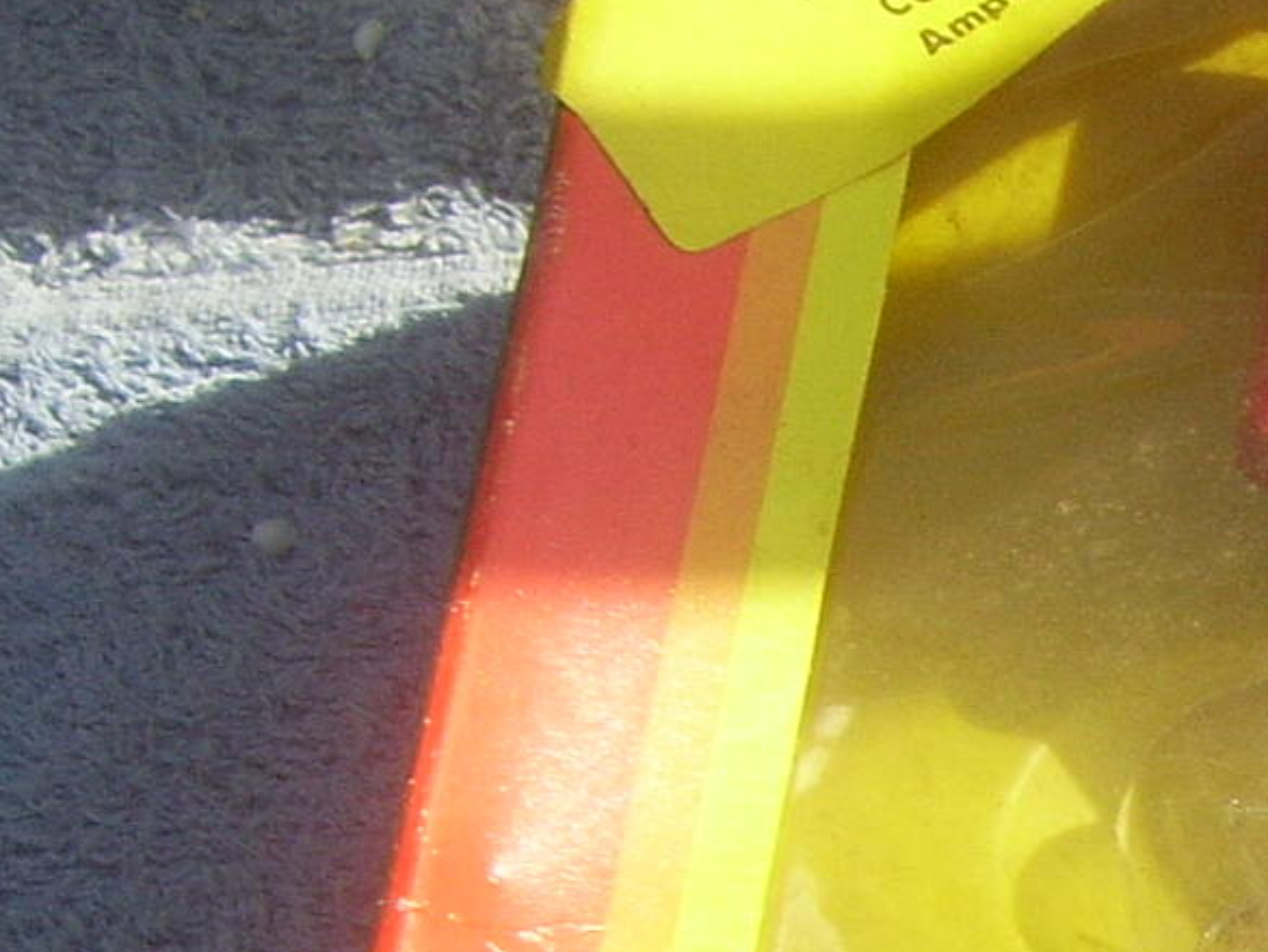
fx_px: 6156
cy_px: 1147
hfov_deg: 11.2
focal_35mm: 168
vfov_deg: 8.7
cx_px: 1973
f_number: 6.4
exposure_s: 1/200
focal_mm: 7.8
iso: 50
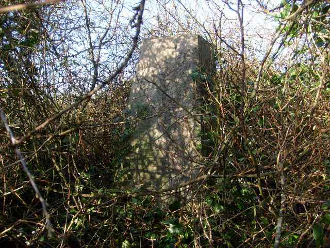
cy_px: 124
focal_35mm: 35
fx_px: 334
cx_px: 165
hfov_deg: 52.6
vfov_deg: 40.7
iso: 80
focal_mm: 5.8
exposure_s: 1/250
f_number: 2.8
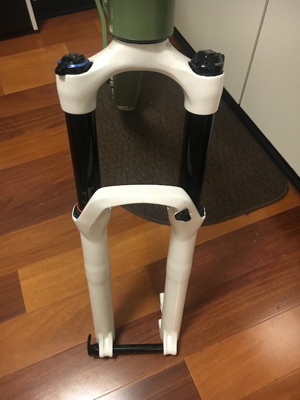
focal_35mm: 29
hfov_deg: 48.2
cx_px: 150
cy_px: 200
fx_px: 335
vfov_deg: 61.7
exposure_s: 1/15
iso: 200
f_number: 2.2
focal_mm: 4.15
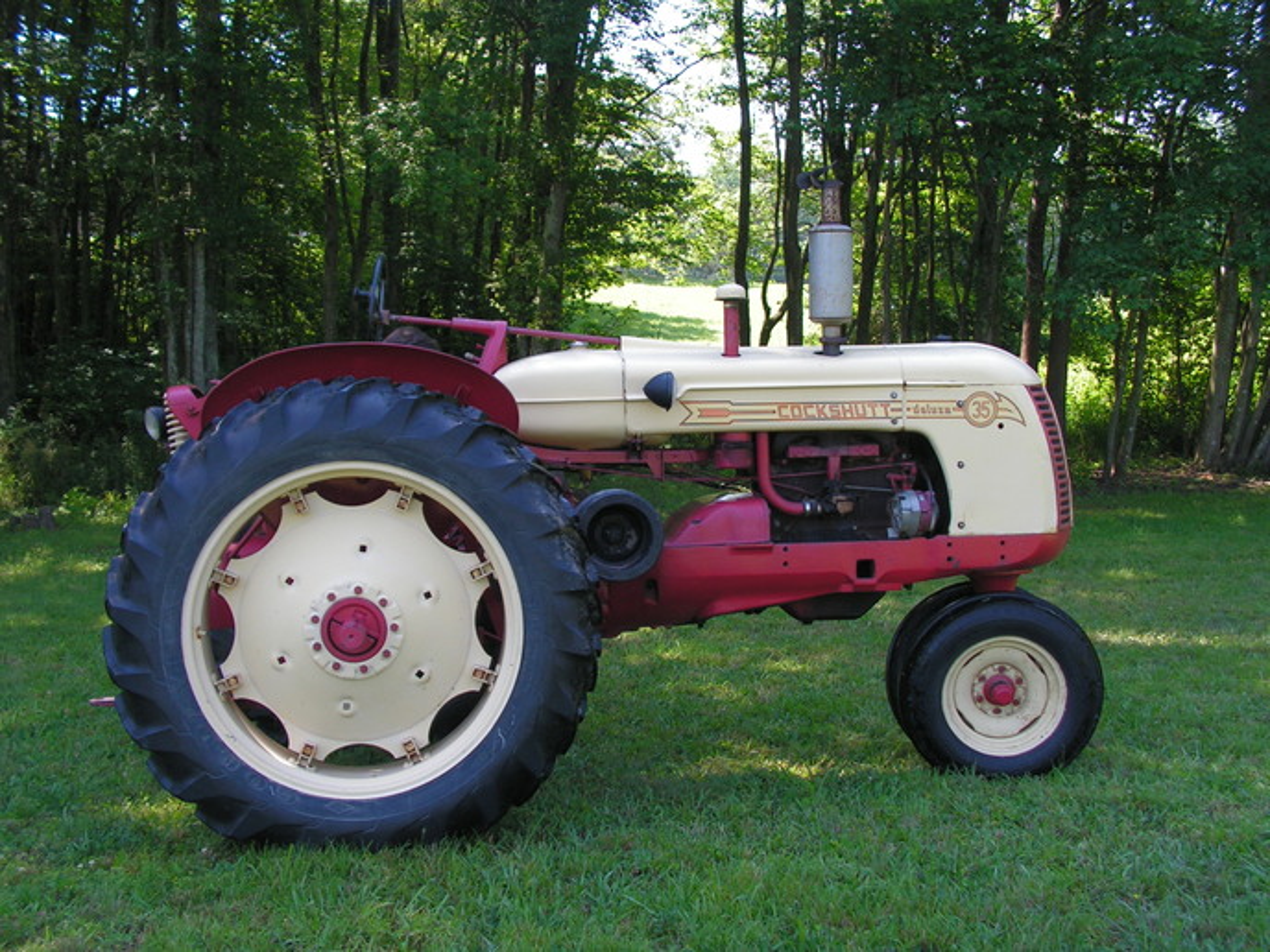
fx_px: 1614
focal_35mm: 44
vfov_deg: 32.9
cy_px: 476
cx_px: 635
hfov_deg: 42.9
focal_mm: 7.4
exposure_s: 1/125
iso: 64
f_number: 3.2
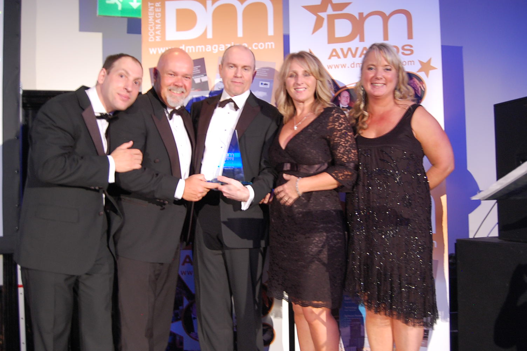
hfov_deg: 53.2
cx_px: 264
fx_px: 527
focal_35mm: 36
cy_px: 176
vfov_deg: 36.8
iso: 800
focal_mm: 24
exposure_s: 1/4
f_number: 4
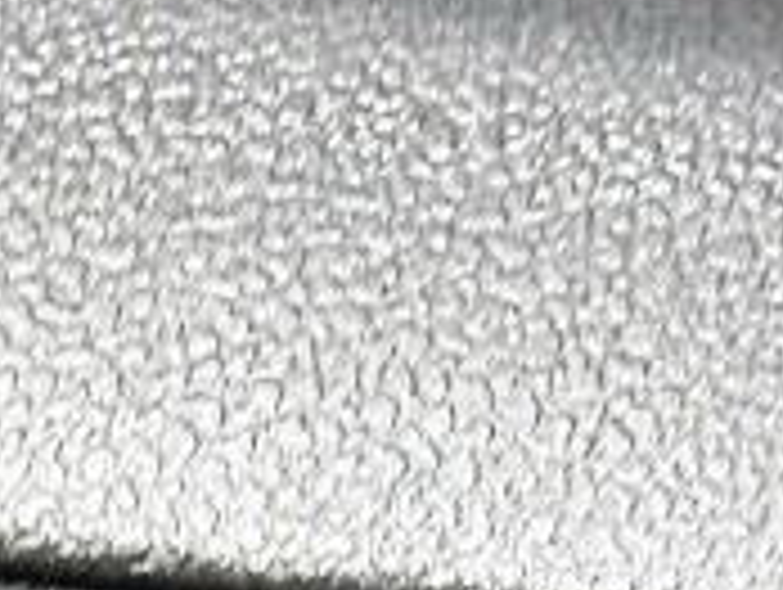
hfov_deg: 7.0
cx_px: 248
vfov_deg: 5.2
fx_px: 6388
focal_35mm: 282
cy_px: 1297
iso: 500
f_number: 1.78
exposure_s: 1/30
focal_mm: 6.86
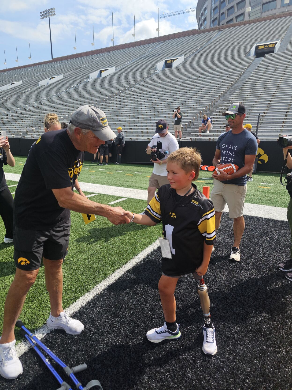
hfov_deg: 58.9
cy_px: 195
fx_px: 259
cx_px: 146
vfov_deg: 73.9
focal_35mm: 23
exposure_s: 1/670
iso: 10
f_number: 1.7
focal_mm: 6.3
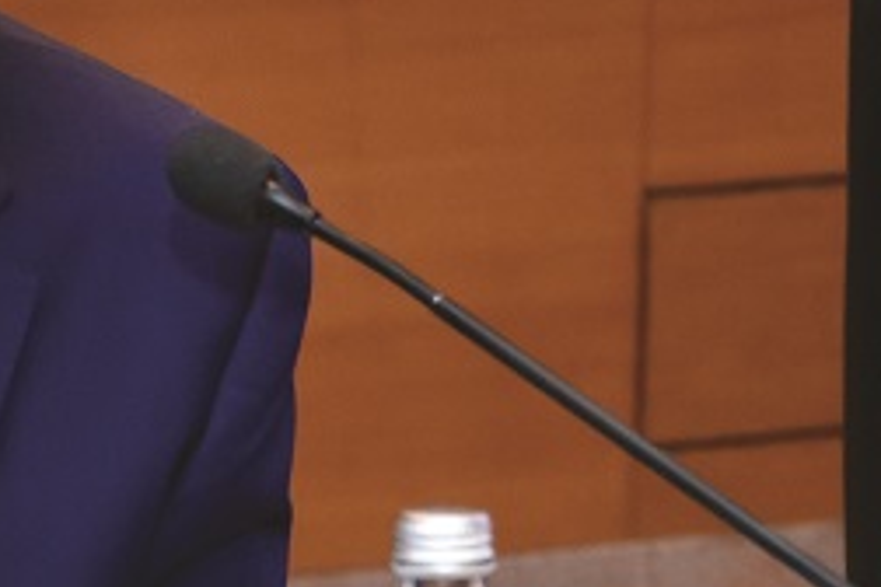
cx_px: 56
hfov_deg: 4.6
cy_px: 356
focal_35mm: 447
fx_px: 10938
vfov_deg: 3.1
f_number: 5.6
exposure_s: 1/50
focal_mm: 75
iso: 1250
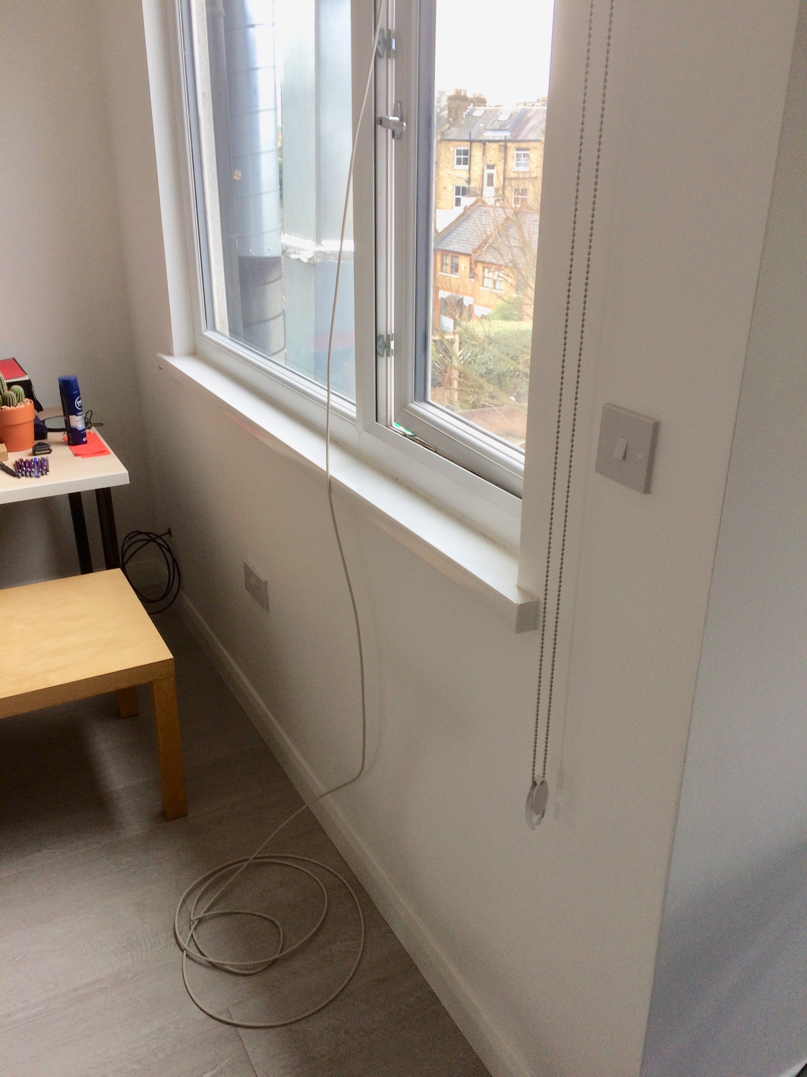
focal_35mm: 29
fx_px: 901
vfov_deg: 61.7
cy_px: 538
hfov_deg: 48.2
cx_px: 404
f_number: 2.2
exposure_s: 1/50
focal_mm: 4.15
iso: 50
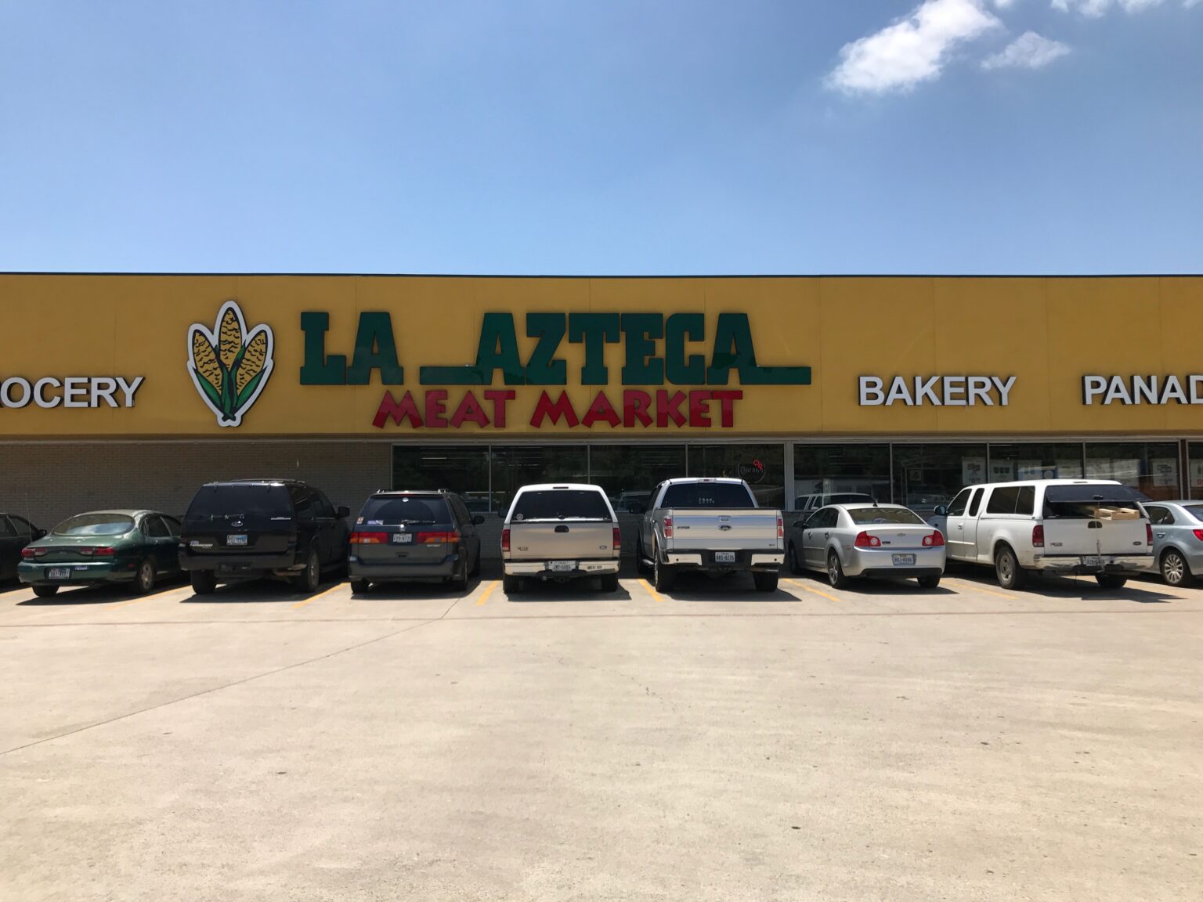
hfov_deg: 63.4
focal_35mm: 28
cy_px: 451
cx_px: 602
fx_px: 973
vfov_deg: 49.7
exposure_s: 1/2907
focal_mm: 3.99
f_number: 1.8
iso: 20
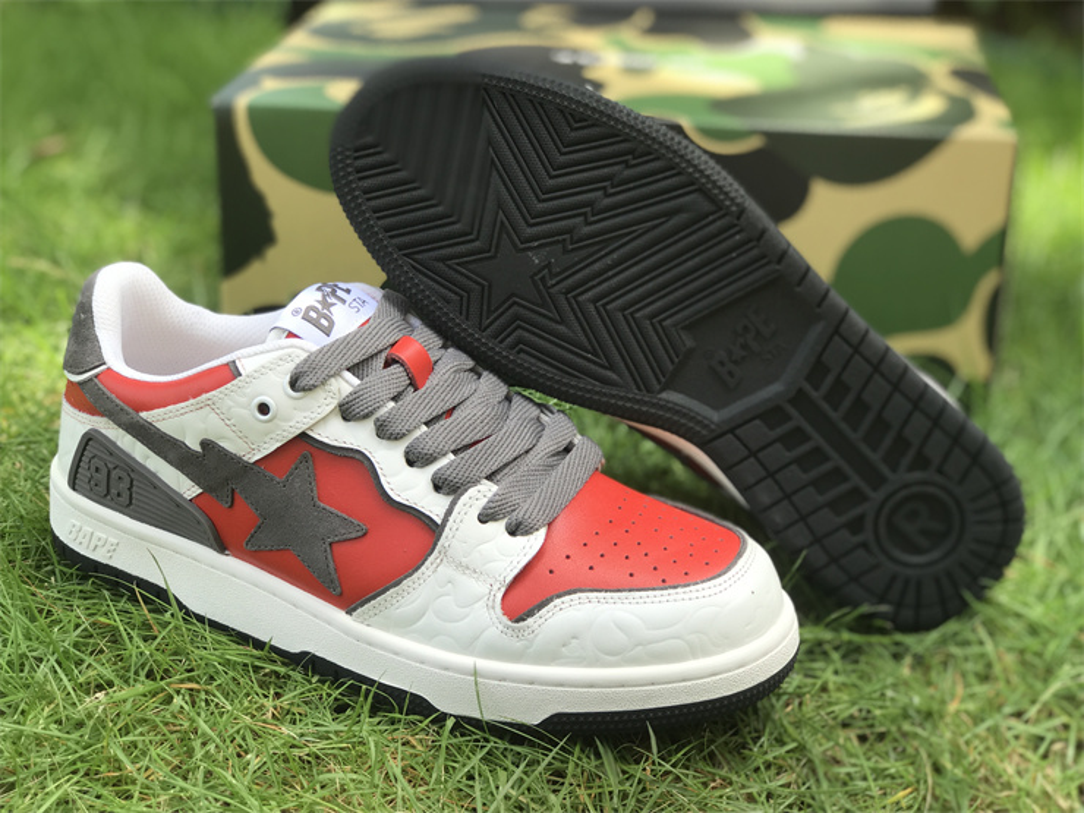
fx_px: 1785
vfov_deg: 25.7
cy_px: 406
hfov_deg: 33.8
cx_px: 542
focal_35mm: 57
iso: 20
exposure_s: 1/205
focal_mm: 6.6
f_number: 2.8
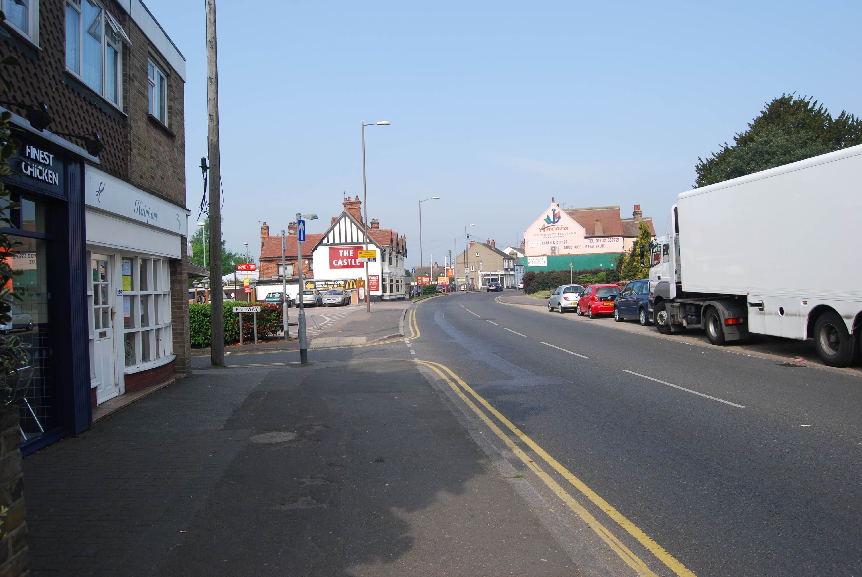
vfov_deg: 48.0
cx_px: 431
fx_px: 647
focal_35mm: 27
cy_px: 288
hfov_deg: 67.3
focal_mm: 18
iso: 100
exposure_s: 1/200
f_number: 7.1
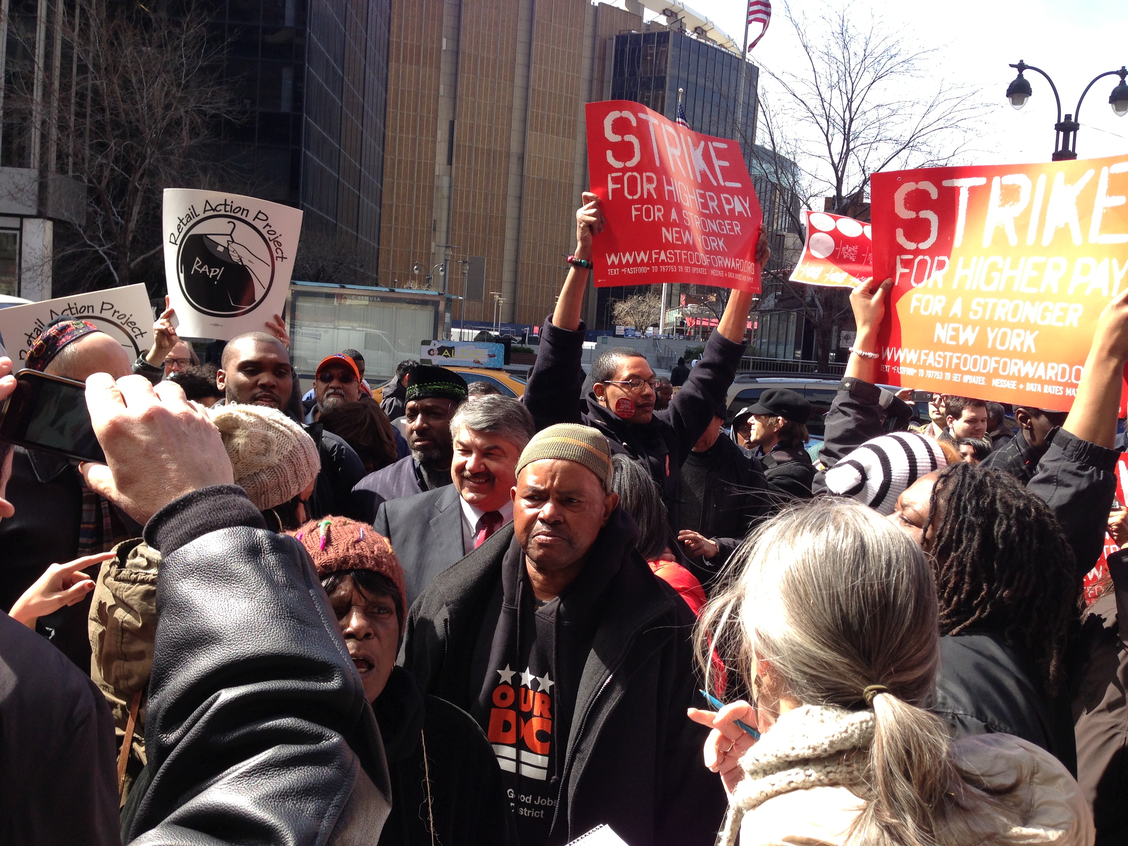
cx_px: 564
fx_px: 1075
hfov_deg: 55.4
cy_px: 423
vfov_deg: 42.9
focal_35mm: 33
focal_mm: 4.13
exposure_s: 1/471
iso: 50
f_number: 2.4
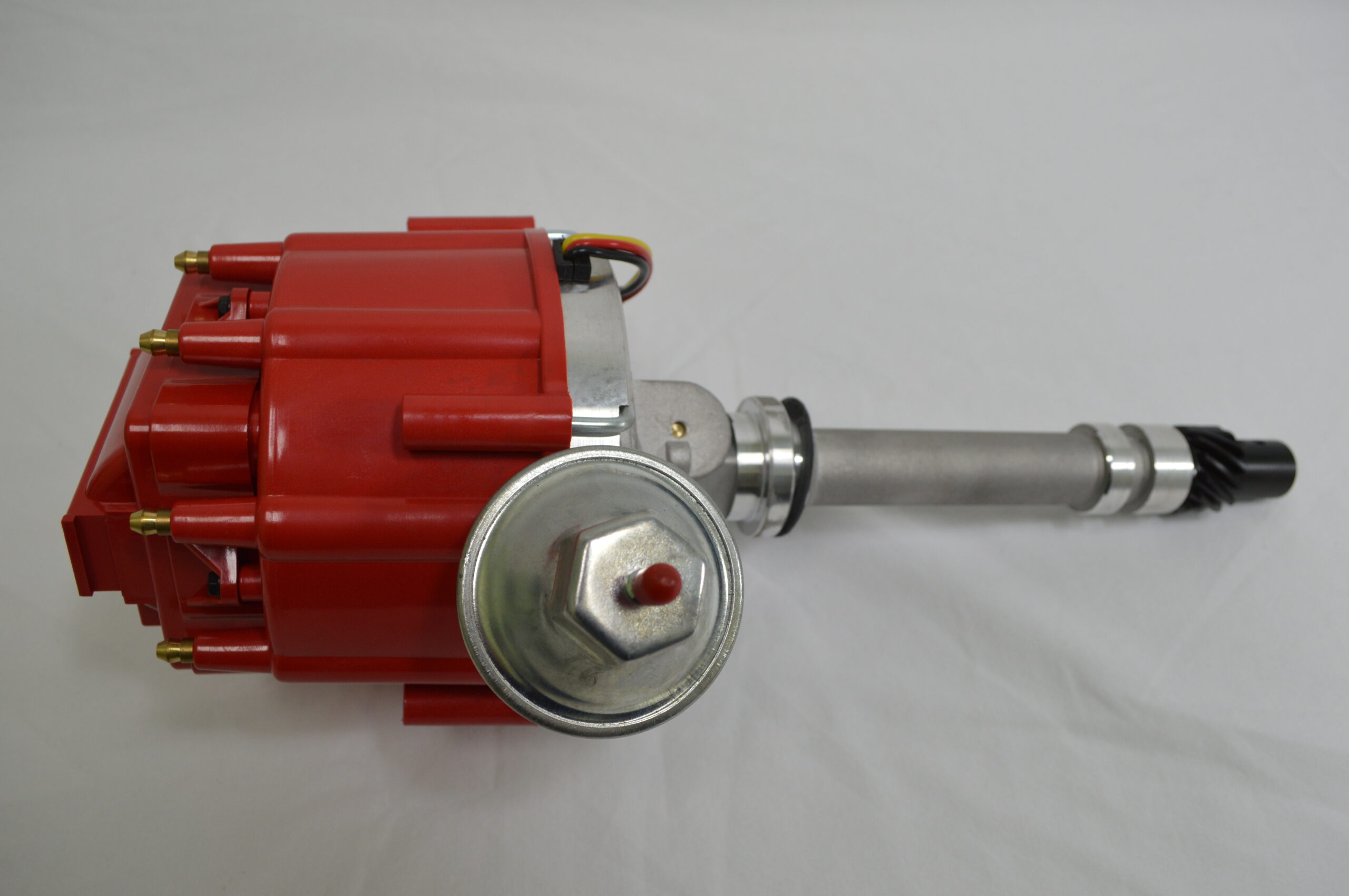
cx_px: 674
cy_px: 448
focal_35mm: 27
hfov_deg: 67.4
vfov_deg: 47.8
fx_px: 1011
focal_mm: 18
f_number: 5
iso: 400
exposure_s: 1/100
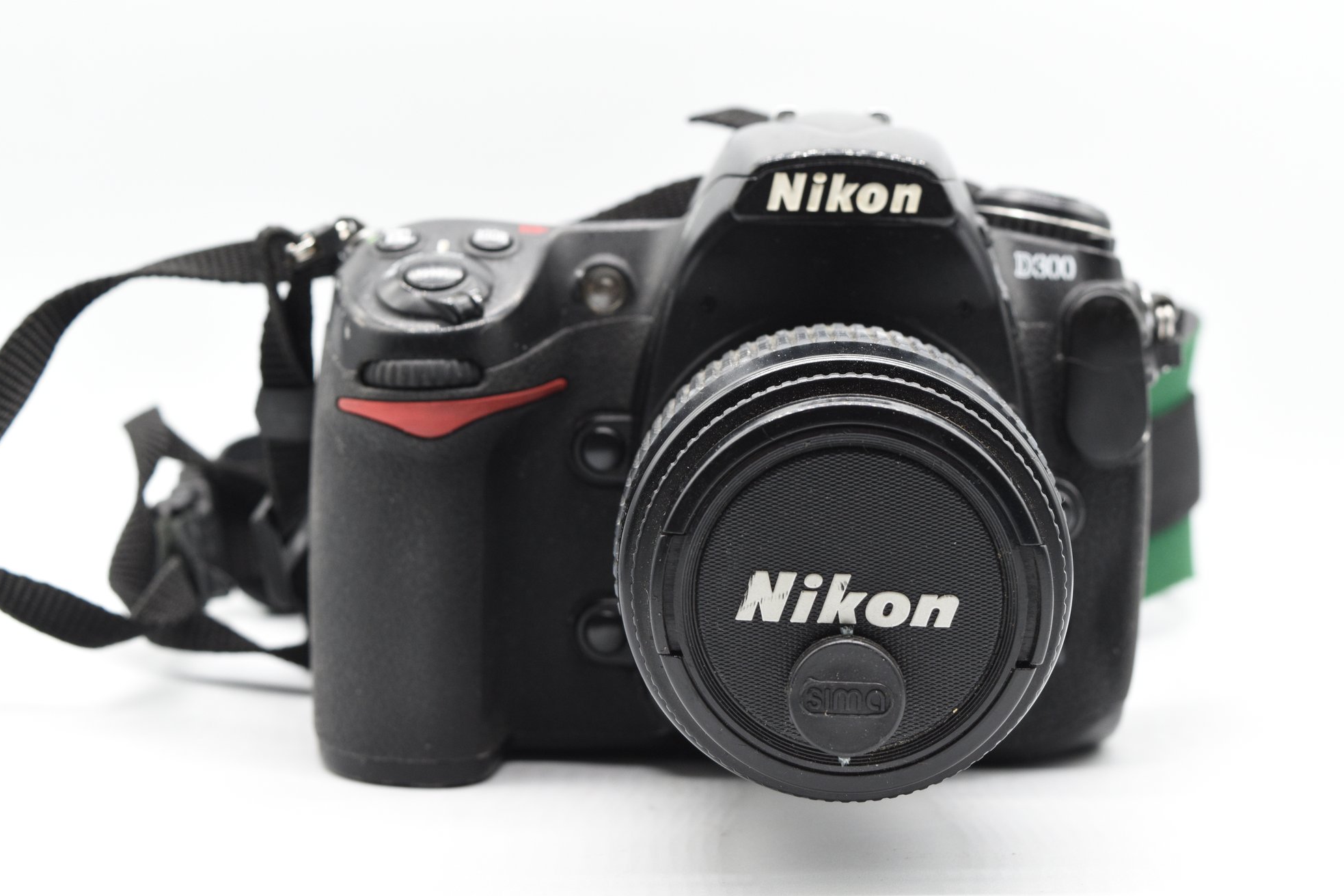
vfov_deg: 22.3
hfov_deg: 32.9
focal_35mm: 61
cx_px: 668
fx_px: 2277
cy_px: 445
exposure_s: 1/125
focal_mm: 40
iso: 640
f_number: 8
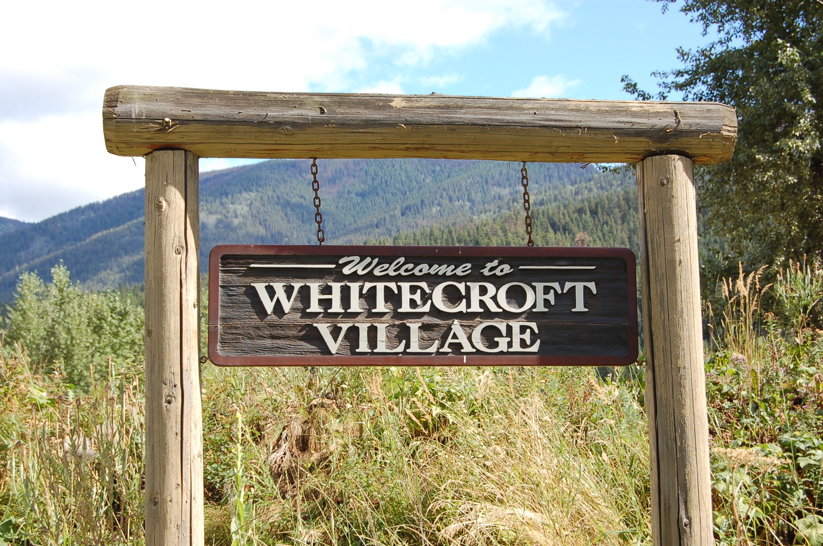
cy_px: 273
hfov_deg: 35.1
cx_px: 412
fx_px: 1301
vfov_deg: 23.7
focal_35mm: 57
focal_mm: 38
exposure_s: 1/200
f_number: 7.1
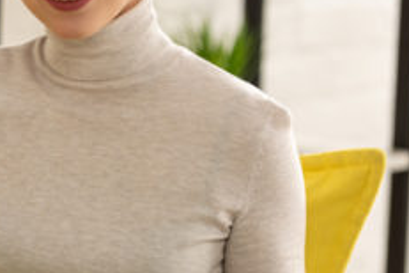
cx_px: -48
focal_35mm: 347
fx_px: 3942
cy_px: 142
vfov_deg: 4.0
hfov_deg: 5.9
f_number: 3.5
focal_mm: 125
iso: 160
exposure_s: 1/200
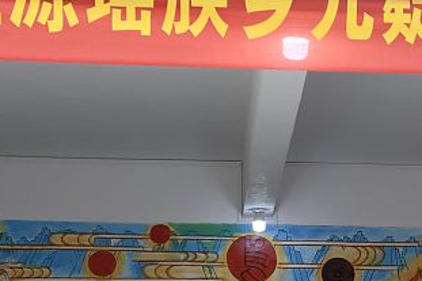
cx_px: 569
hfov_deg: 9.3
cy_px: 443
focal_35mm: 216
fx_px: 2531
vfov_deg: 6.3
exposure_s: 1/160
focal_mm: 56
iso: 200
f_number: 4
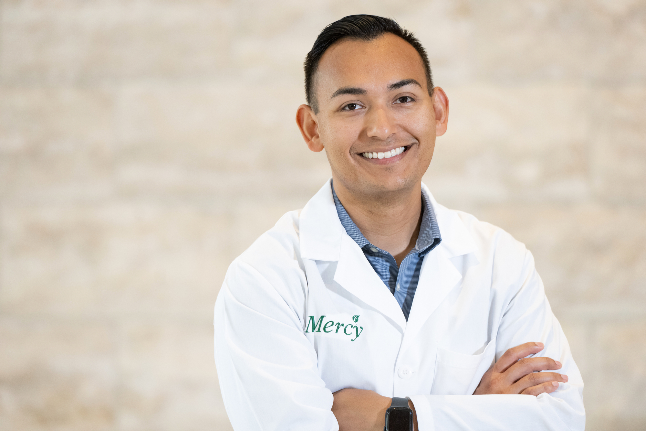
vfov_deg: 6.9
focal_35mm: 200
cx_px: 323
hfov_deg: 10.3
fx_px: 3588
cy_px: 216
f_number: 4
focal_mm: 200
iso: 2500
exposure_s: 1/200
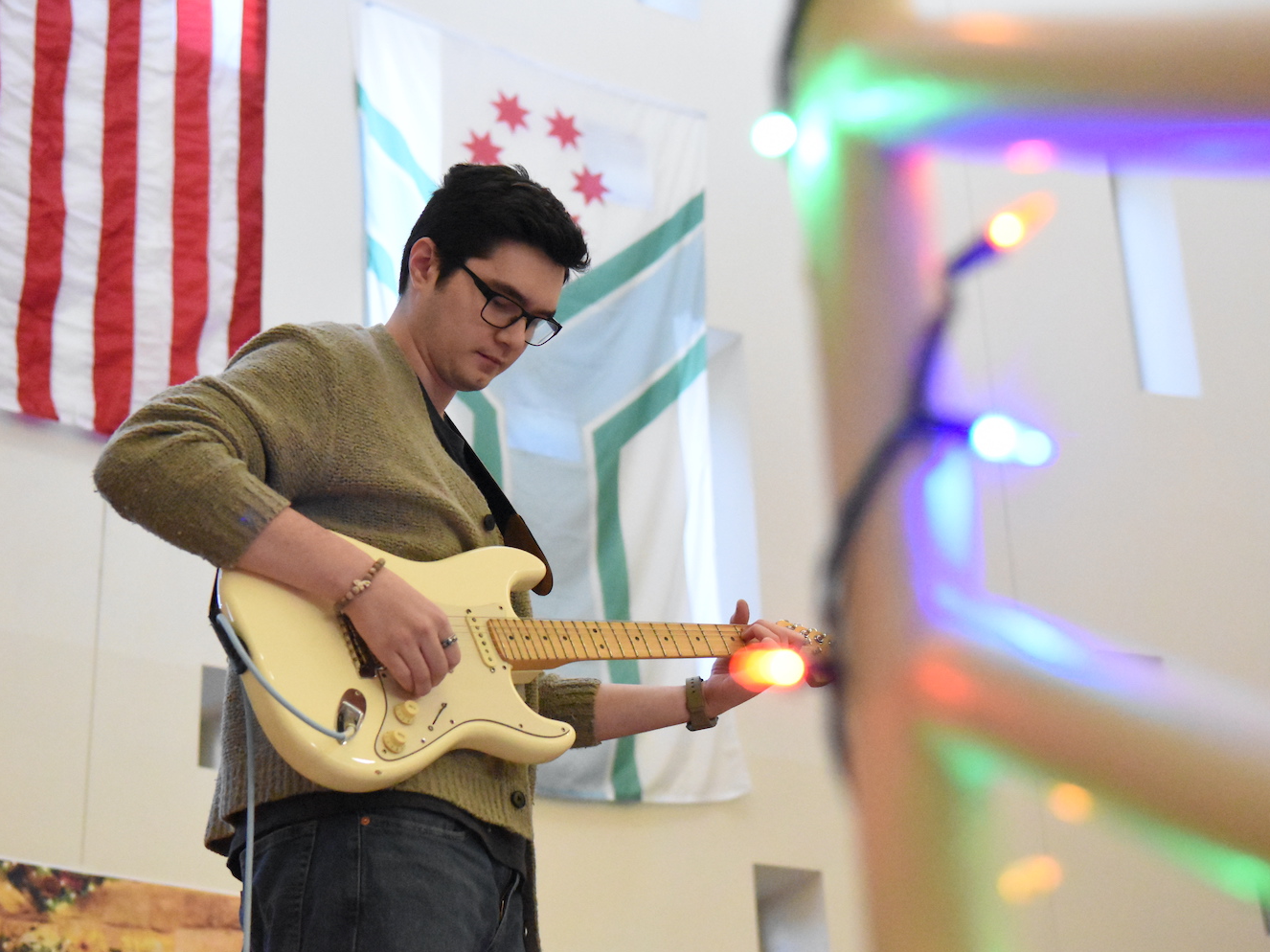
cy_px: 478
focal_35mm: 62
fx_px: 2274
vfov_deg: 23.6
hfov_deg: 31.2
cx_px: 653
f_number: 2.8
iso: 10000
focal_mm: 38
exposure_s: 1/640
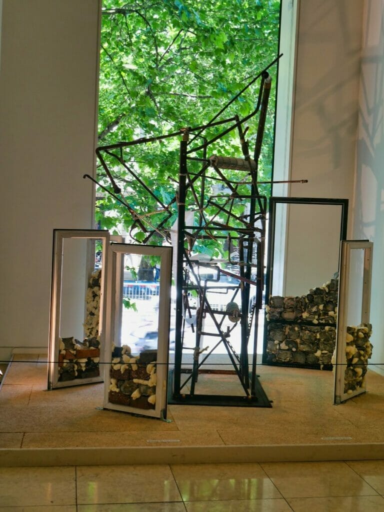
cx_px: 192
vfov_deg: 38.2
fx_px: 739
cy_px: 256
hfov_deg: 29.1
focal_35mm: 50
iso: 320
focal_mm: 25
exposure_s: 1/60
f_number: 5.3
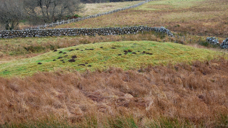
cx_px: 115
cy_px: 56
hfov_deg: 29.0
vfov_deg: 16.5
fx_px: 441
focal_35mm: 73
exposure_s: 1/100
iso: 200
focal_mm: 46
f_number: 5
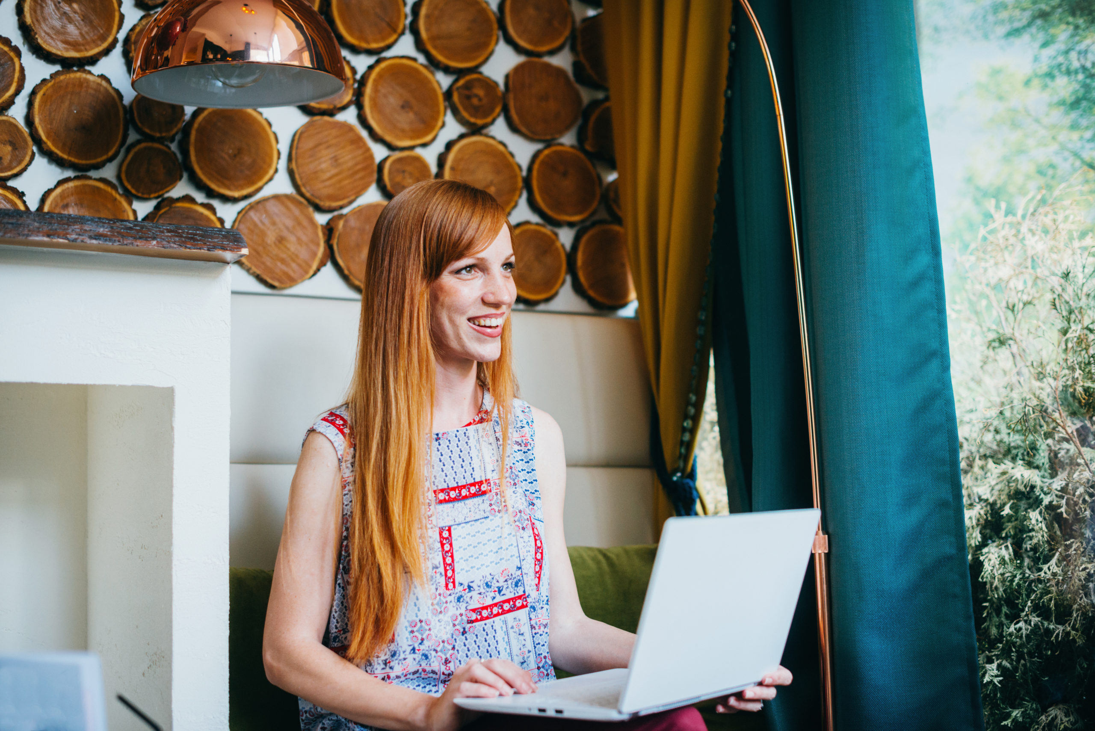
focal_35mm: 50
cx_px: 548
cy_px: 366
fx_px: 1521
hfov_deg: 39.6
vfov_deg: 27.0
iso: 1000
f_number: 2.2
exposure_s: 1/125
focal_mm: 50
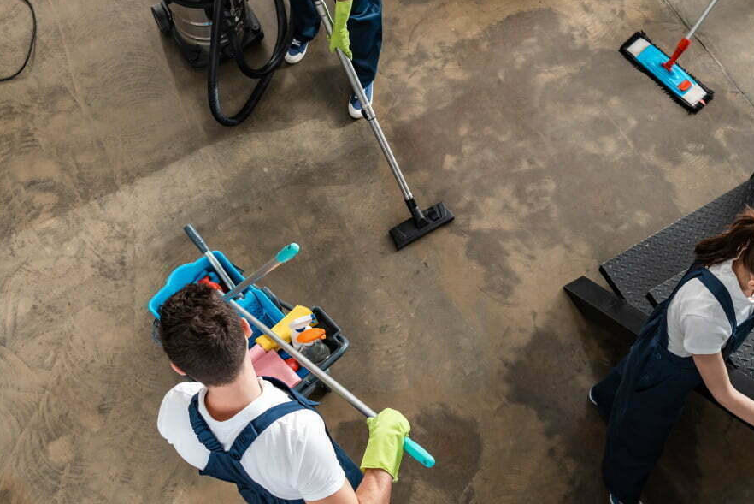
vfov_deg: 26.4
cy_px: 193
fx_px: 1069
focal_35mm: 51
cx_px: 461
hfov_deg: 38.7
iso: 160
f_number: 3.5
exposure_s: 1/200
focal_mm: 30
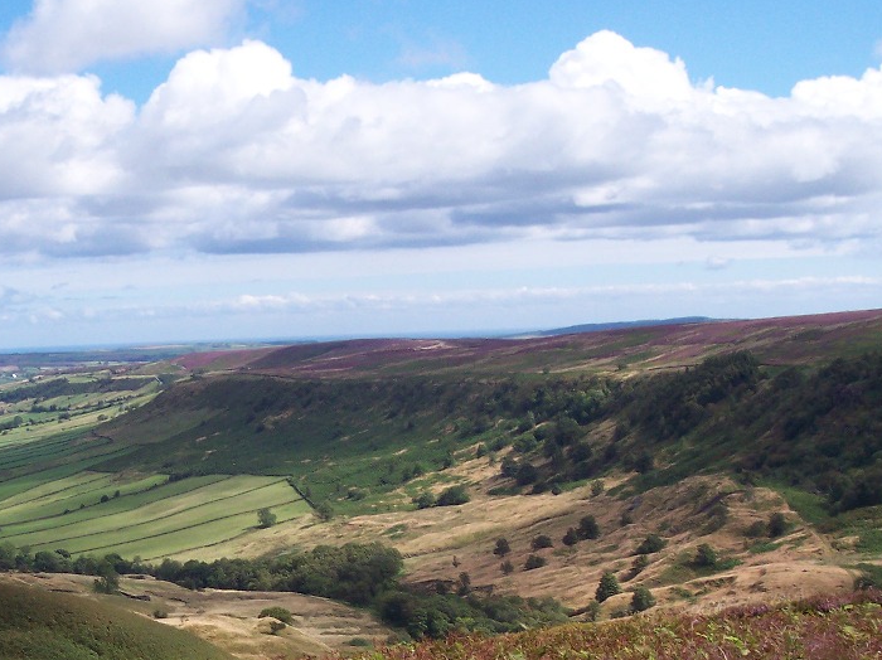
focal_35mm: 70
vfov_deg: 20.8
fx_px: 1782
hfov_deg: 27.5
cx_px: 237
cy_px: 480
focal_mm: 8
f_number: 4.8
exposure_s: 1/700
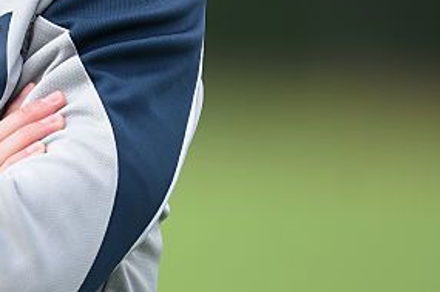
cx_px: -162
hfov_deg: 1.4
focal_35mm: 1439
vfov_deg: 1.0
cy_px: -35
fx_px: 17558
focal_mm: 400
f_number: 2.8
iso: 320
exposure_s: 1/1600
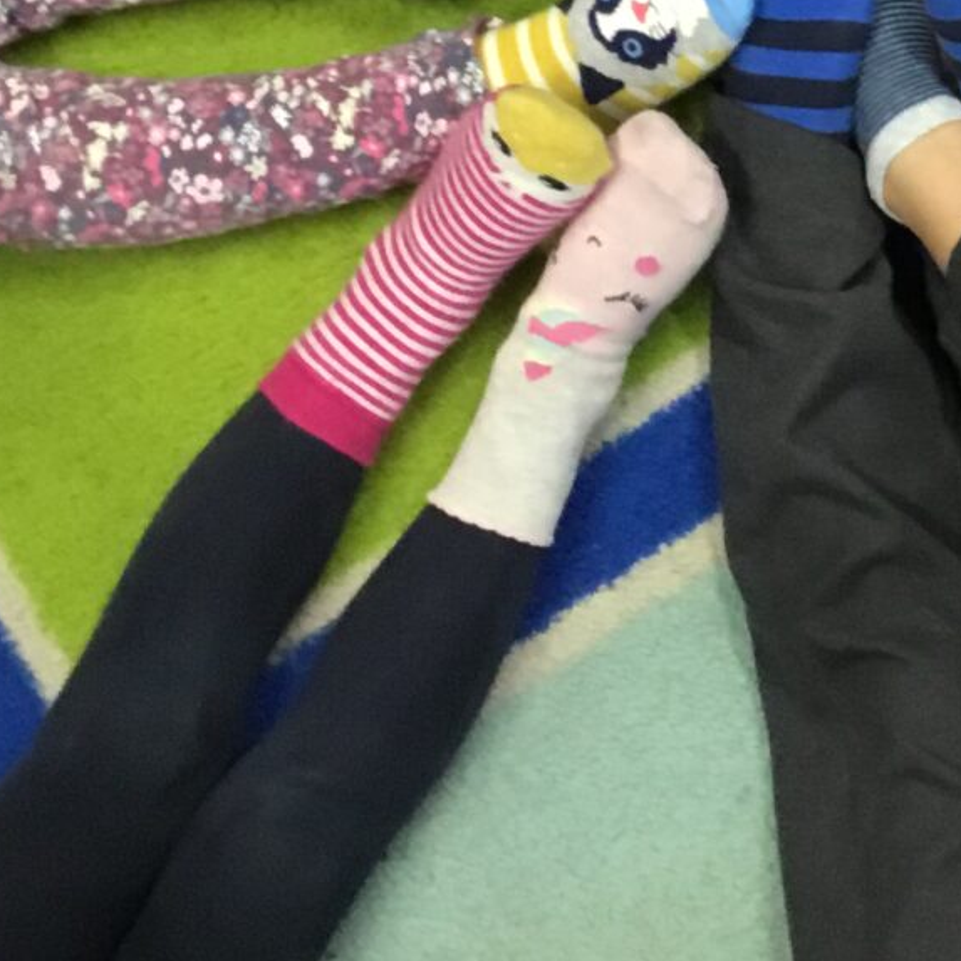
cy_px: -138
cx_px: 1186
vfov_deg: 17.1
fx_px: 3078
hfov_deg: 16.9
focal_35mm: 98
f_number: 2.4
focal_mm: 3.3
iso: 200
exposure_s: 1/33
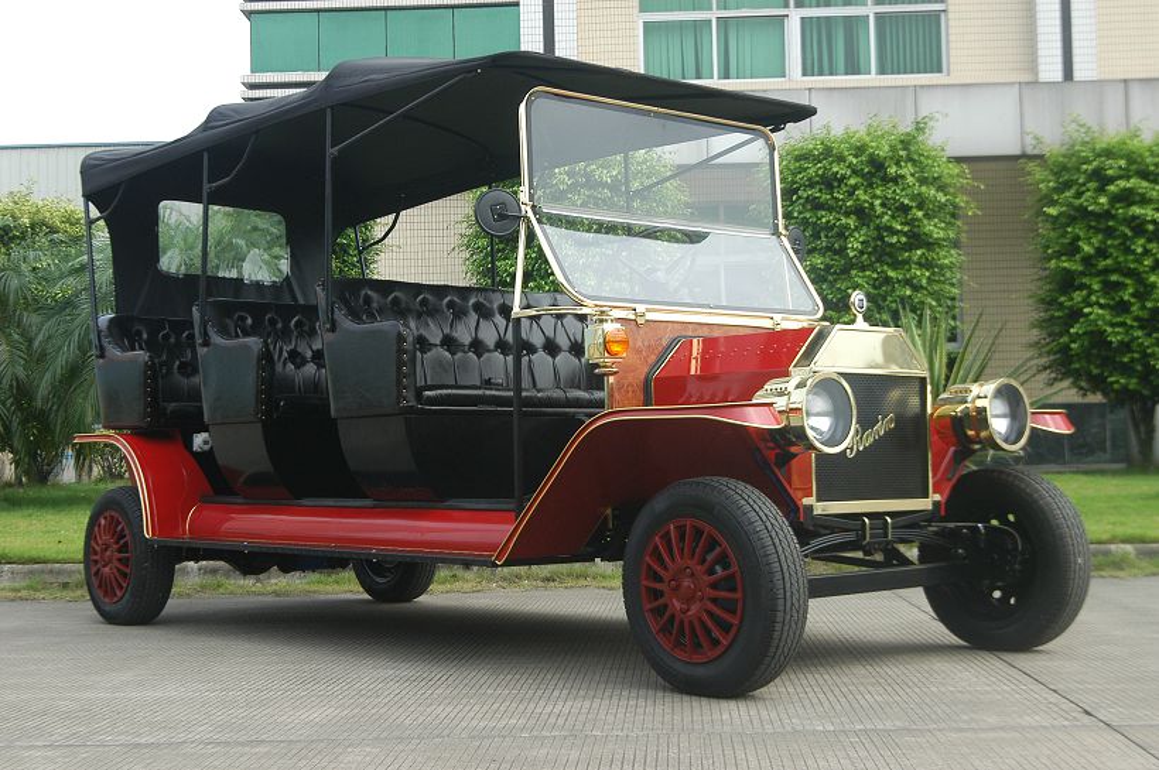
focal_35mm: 52
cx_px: 580
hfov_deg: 37.9
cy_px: 385
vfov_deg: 25.7
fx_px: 1688
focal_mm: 35
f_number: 7.1
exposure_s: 1/200
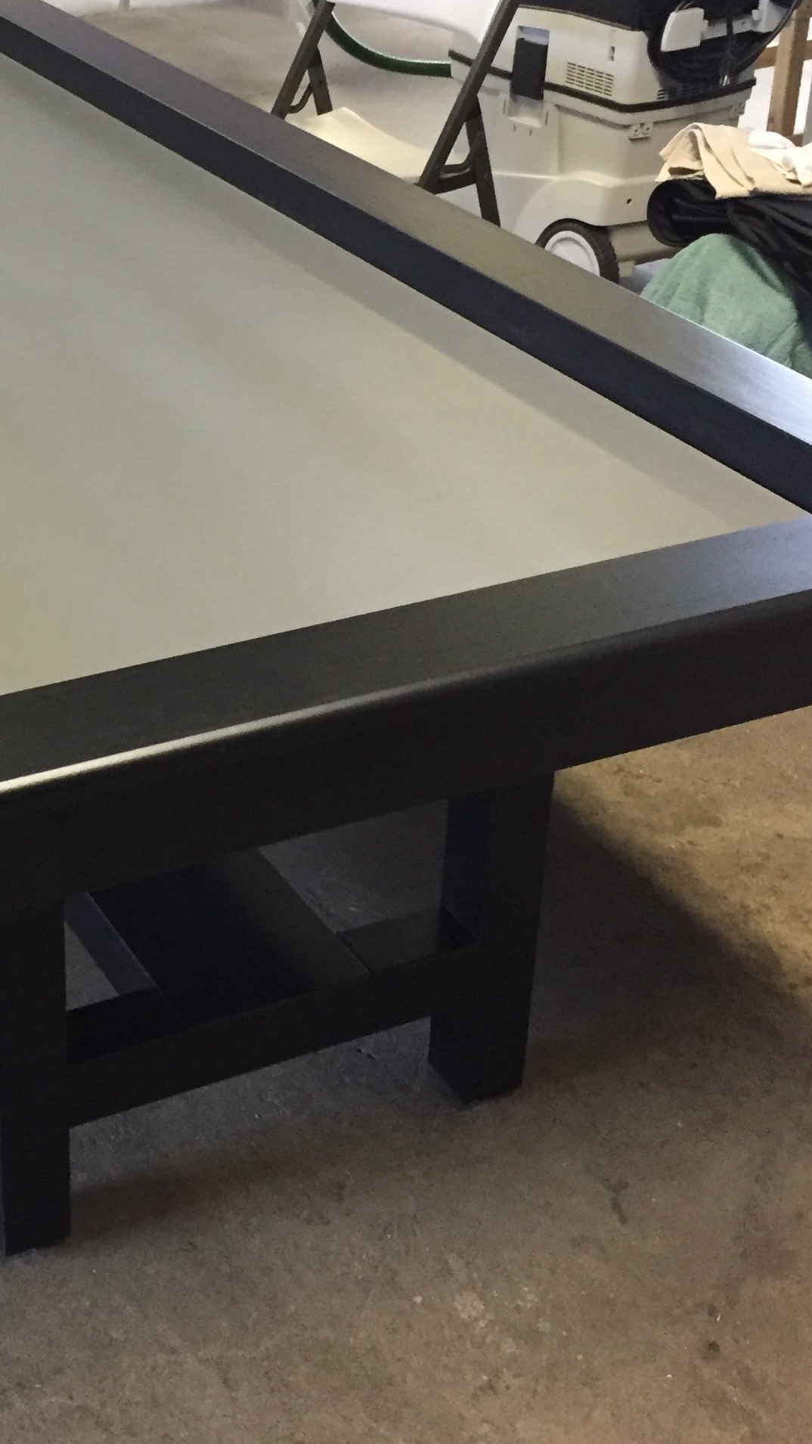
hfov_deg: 21.6
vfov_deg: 38.3
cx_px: 36
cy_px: 559
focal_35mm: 54
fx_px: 2068
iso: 250
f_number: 2.2
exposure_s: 1/30
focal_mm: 4.15
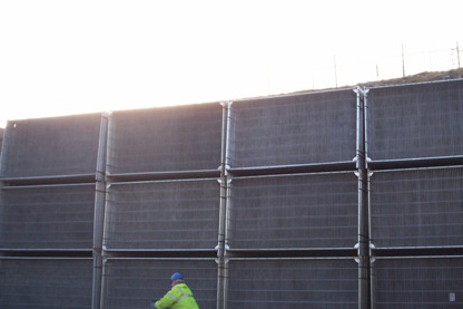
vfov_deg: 25.0
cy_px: 172
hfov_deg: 36.7
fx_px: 694
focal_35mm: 54
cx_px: 283
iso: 100
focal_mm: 5.9
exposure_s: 1/113
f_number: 4.5
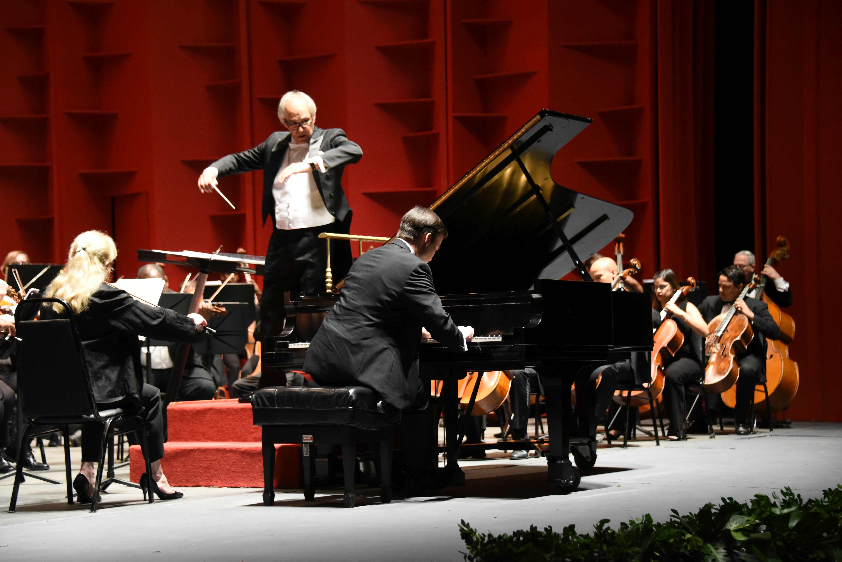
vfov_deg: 16.1
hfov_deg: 23.9
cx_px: 421
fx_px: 1989
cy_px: 281
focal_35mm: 85
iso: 5000
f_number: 5
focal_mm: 85
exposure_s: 1/125
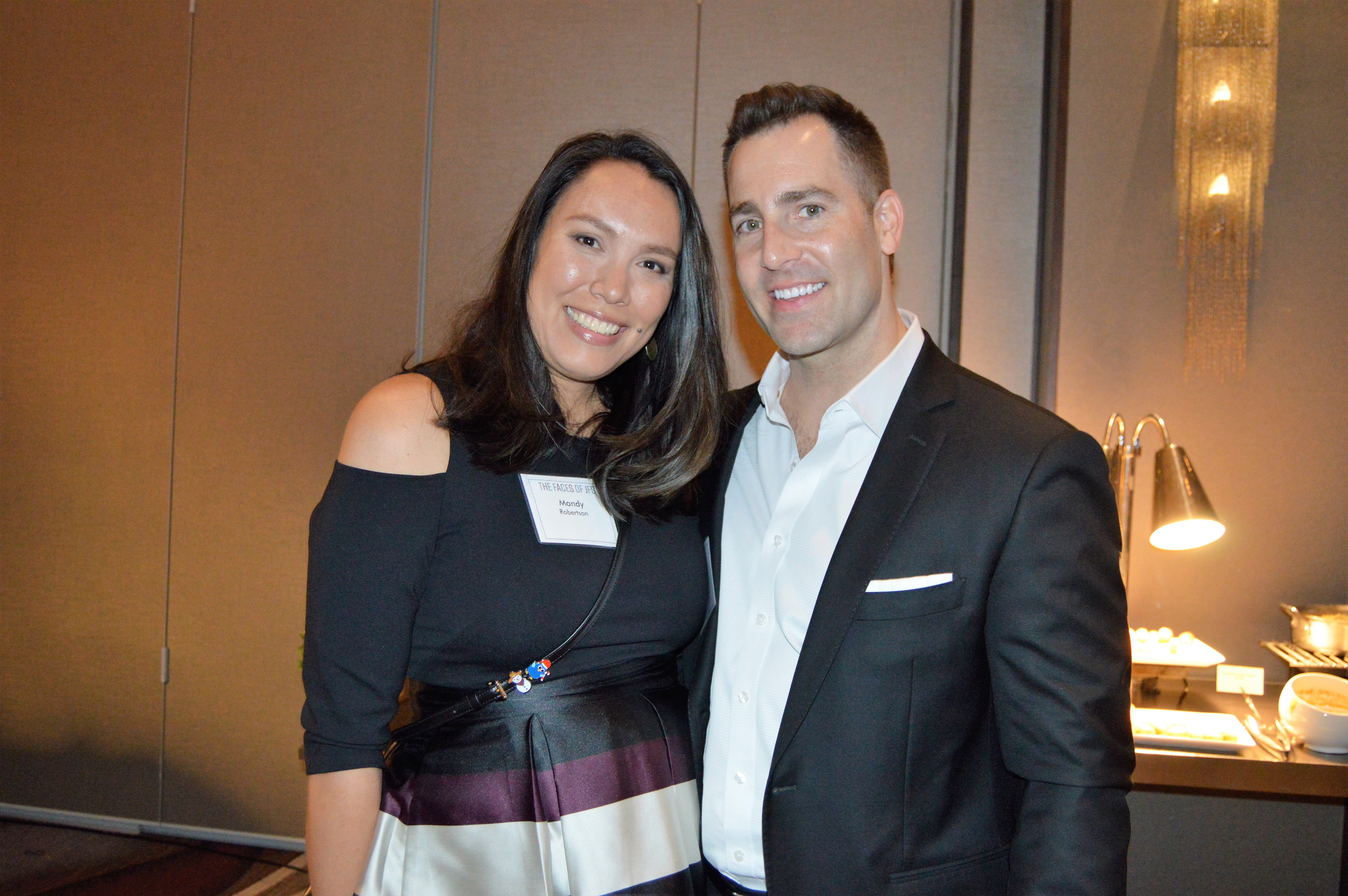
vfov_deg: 39.9
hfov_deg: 57.3
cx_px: 674
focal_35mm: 33
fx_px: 1235
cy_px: 448
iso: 2000
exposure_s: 1/60
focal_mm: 22
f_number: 3.5
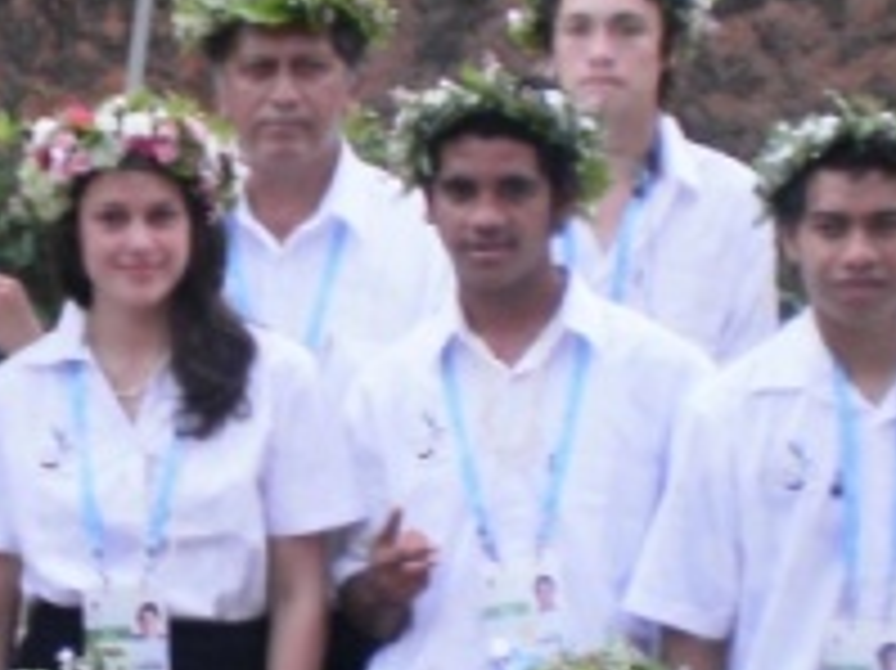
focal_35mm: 139
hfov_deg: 13.9
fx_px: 3596
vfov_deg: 10.6
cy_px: 562
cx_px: -113
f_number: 3.1
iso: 100
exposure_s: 1/250
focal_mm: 6.3
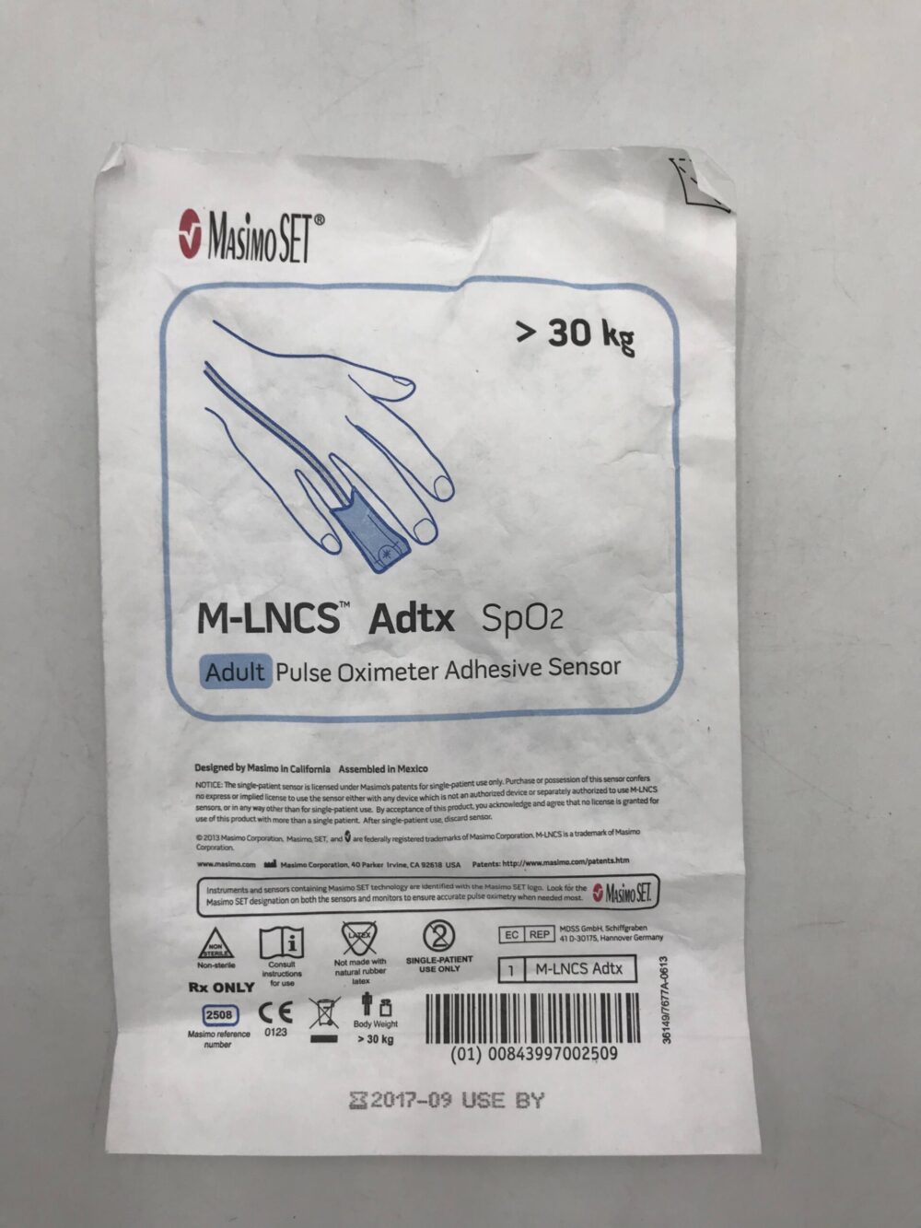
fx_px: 993
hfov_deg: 49.8
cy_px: 614
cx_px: 460
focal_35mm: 28
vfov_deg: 63.4
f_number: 1.8
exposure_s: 1/127
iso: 20
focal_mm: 3.99
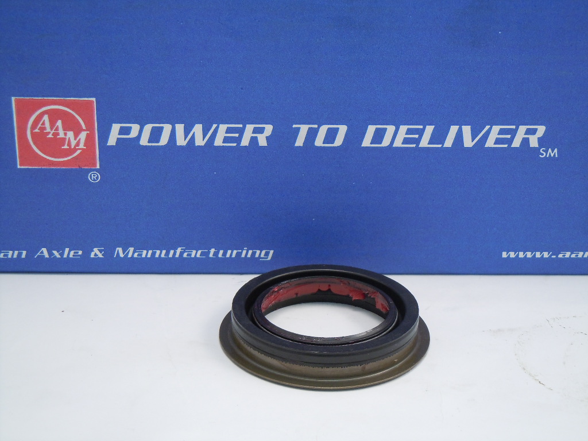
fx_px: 1308
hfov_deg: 25.3
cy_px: 220
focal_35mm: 77
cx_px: 294
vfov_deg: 19.1
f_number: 4.3
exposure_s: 1/100
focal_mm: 13.9
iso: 200
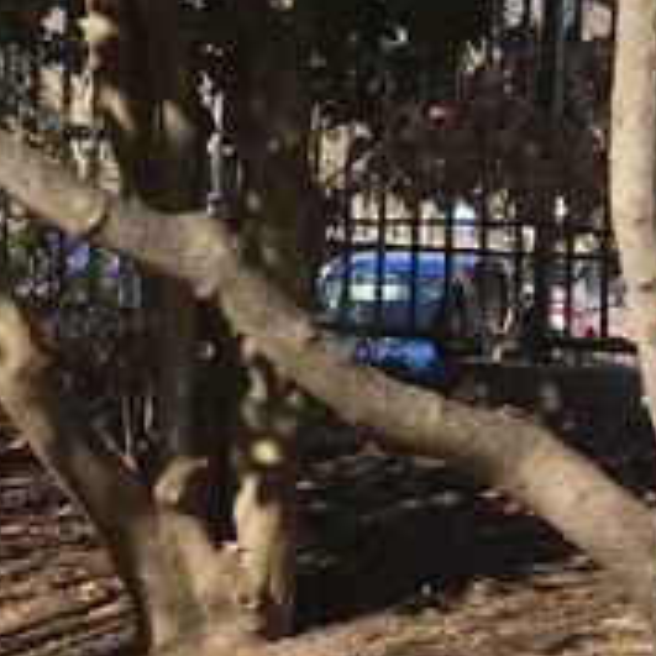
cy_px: 619
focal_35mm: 140
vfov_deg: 12.4
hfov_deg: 12.2
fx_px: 3002
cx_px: 797
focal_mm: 3.99
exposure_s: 1/669
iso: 20
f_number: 1.8
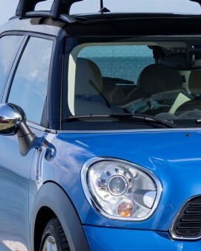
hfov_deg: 4.1
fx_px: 2779
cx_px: 279
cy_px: 126
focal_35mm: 374
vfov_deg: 5.2
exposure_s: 1/160
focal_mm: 70
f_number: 5
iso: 100
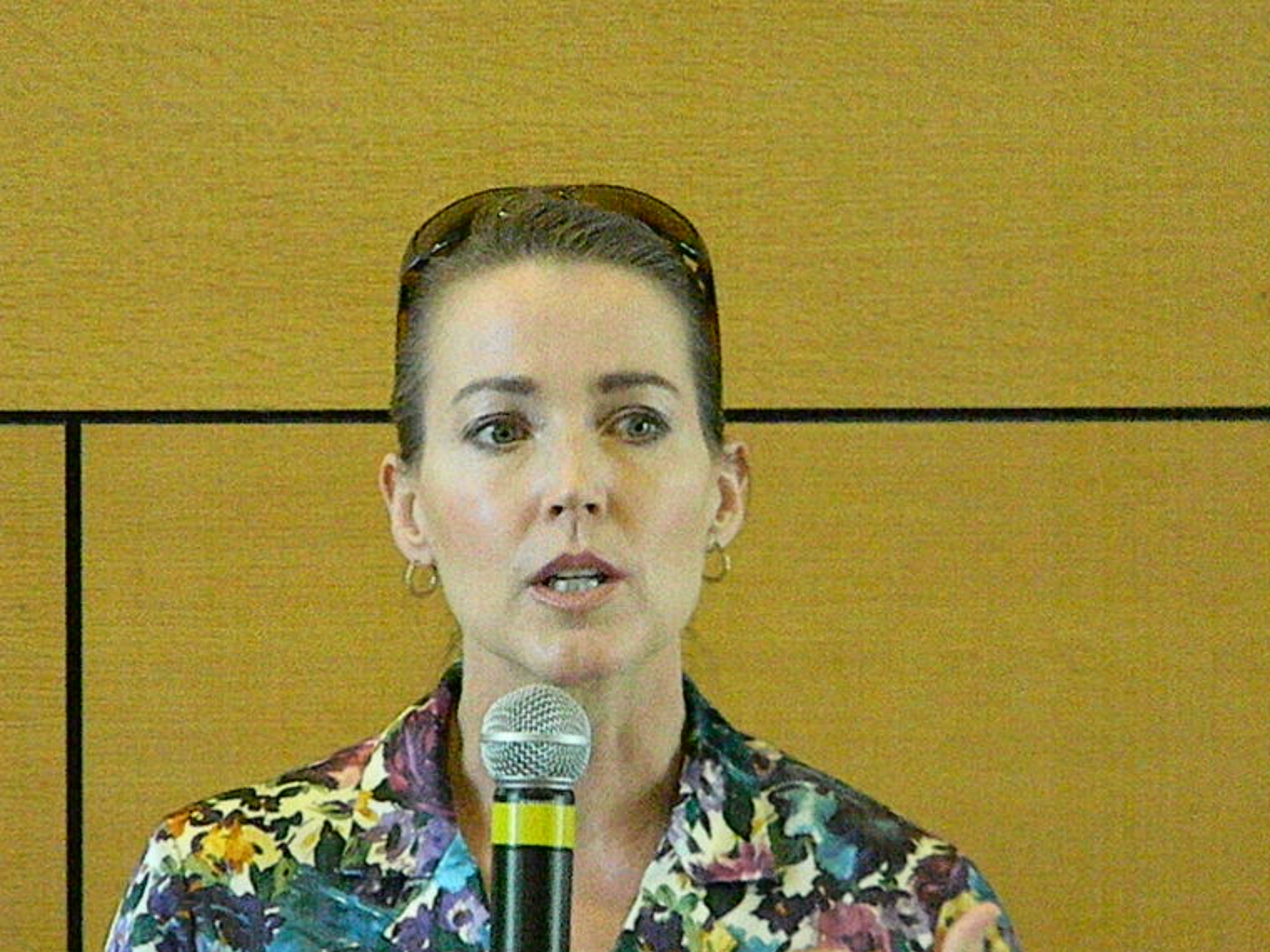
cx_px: 561
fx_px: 11155
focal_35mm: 304
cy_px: 614
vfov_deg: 4.9
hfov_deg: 6.5
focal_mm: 41
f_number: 5.4
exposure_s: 1/67
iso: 3200
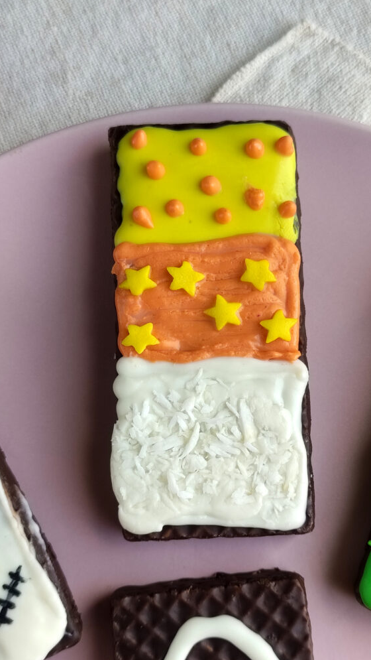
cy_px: 326
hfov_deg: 41.5
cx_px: 194
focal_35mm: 28
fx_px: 489
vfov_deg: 67.9
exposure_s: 1/100
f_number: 1.89
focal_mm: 5.43
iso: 54
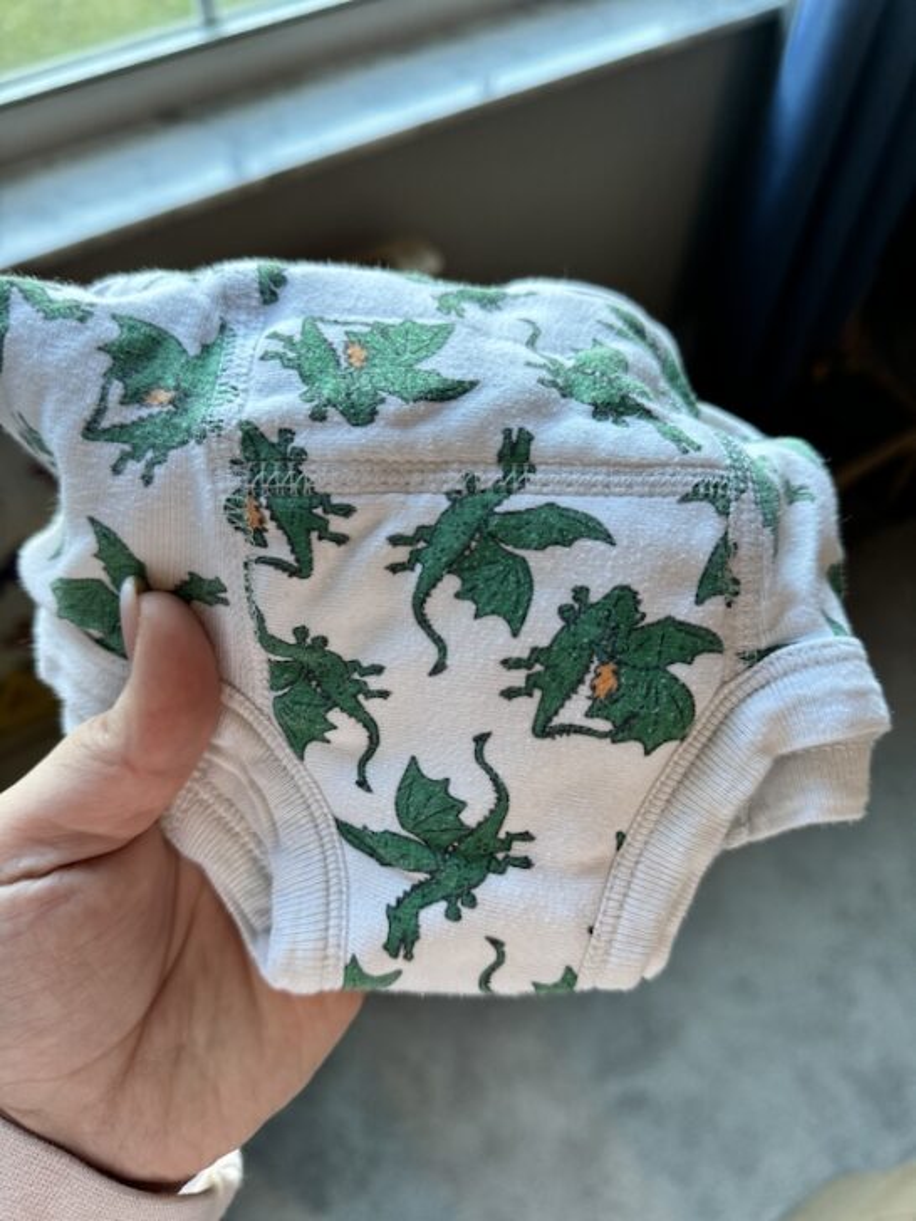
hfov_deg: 56.8
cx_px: 458
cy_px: 610
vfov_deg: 71.6
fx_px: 847
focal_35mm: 24
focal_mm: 6.86
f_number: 1.78
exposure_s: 1/120
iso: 160
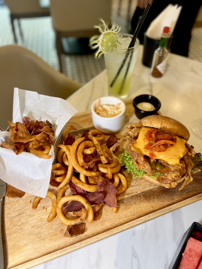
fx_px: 202
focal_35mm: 26
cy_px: 134
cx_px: 101
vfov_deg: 67.3
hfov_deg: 53.1
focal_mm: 5.7
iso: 100
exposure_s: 1/121
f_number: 1.5
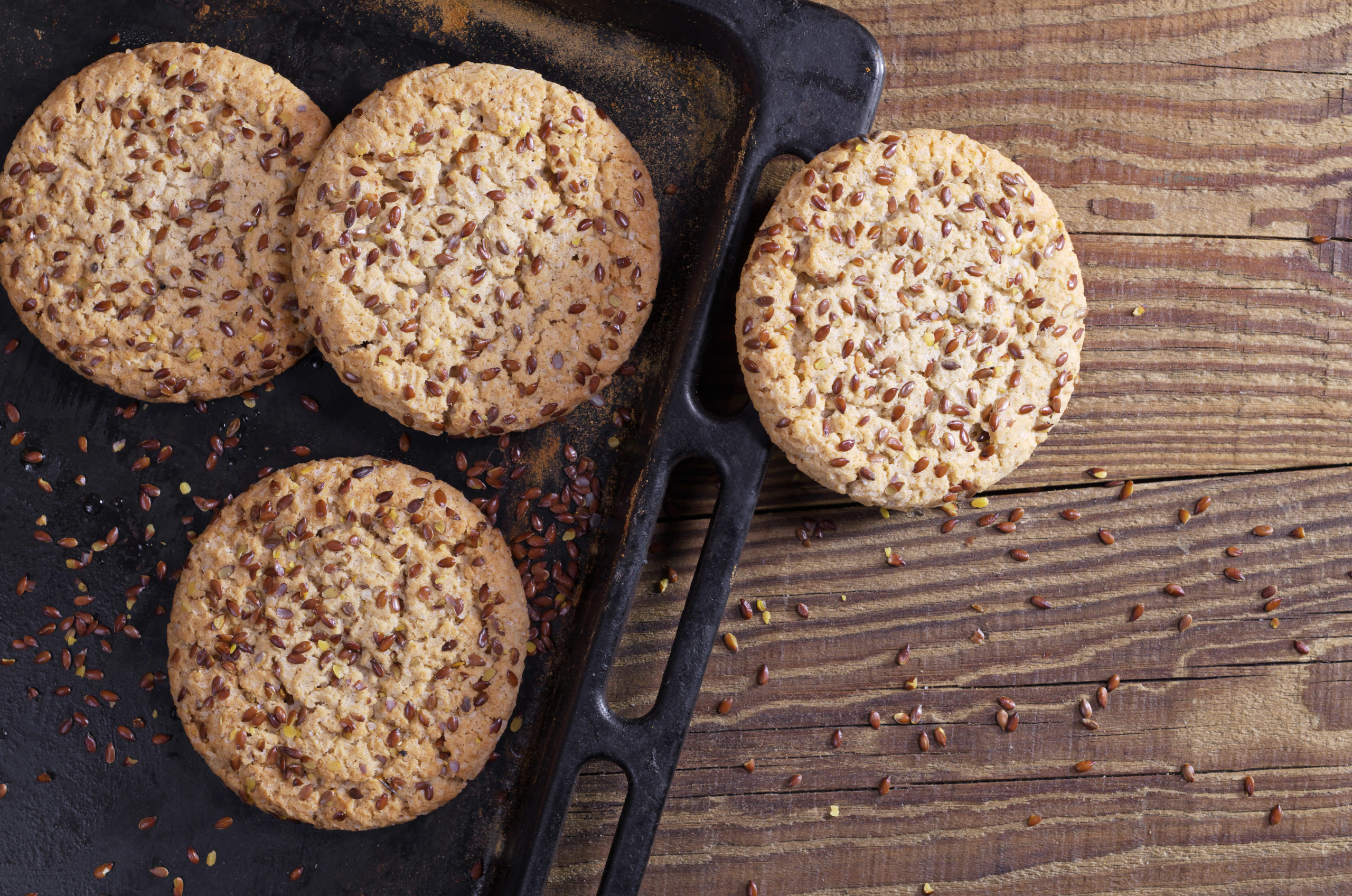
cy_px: 448
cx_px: 676
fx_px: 2811
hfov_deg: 27.0
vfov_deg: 18.1
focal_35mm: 75
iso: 100
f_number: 8
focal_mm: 50
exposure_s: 1/1.25
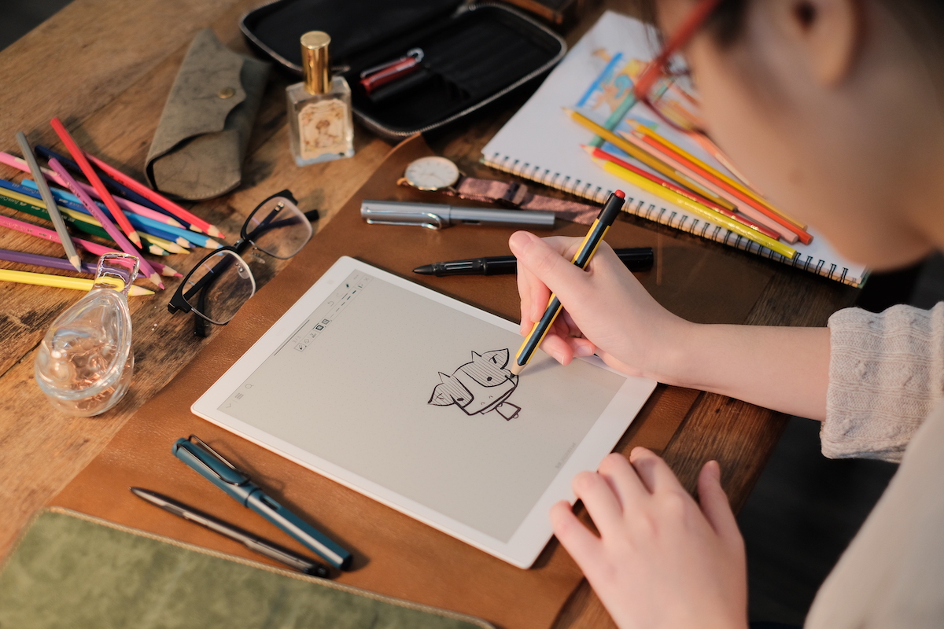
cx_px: 472
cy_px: 314
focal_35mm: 53
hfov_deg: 37.5
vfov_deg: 25.5
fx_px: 1390
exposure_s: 1/280
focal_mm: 35
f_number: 2
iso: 800
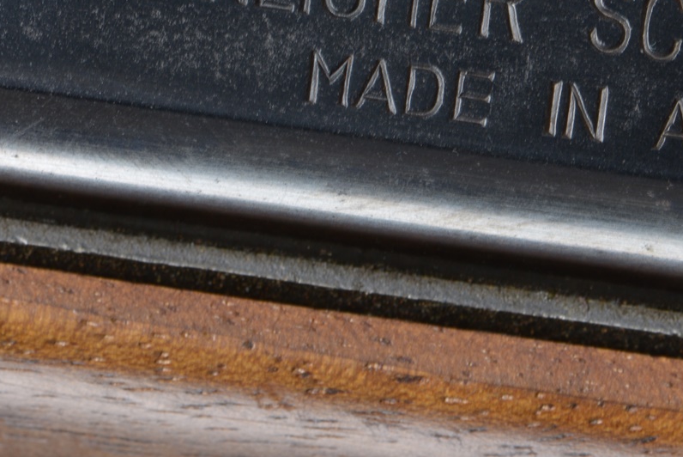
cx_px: 542
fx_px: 5126
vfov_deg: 5.1
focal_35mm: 270
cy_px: 43
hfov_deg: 7.6
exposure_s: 1/60
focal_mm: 105
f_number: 22
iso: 100
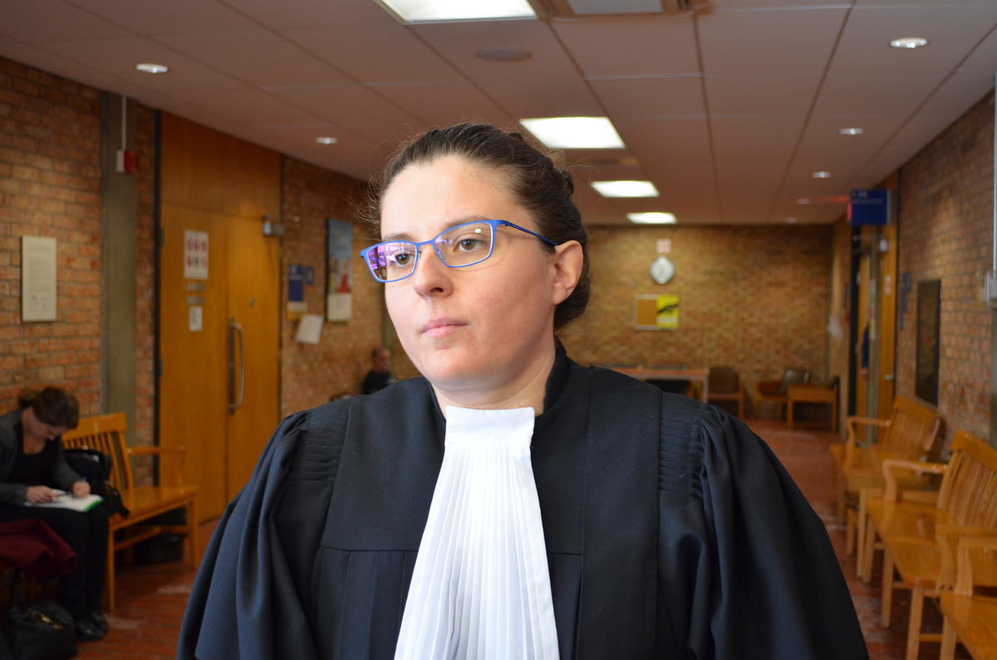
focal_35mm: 39
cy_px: 330
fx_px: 1078
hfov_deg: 49.6
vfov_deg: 34.1
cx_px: 498
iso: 800
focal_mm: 26
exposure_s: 1/60
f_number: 4.2
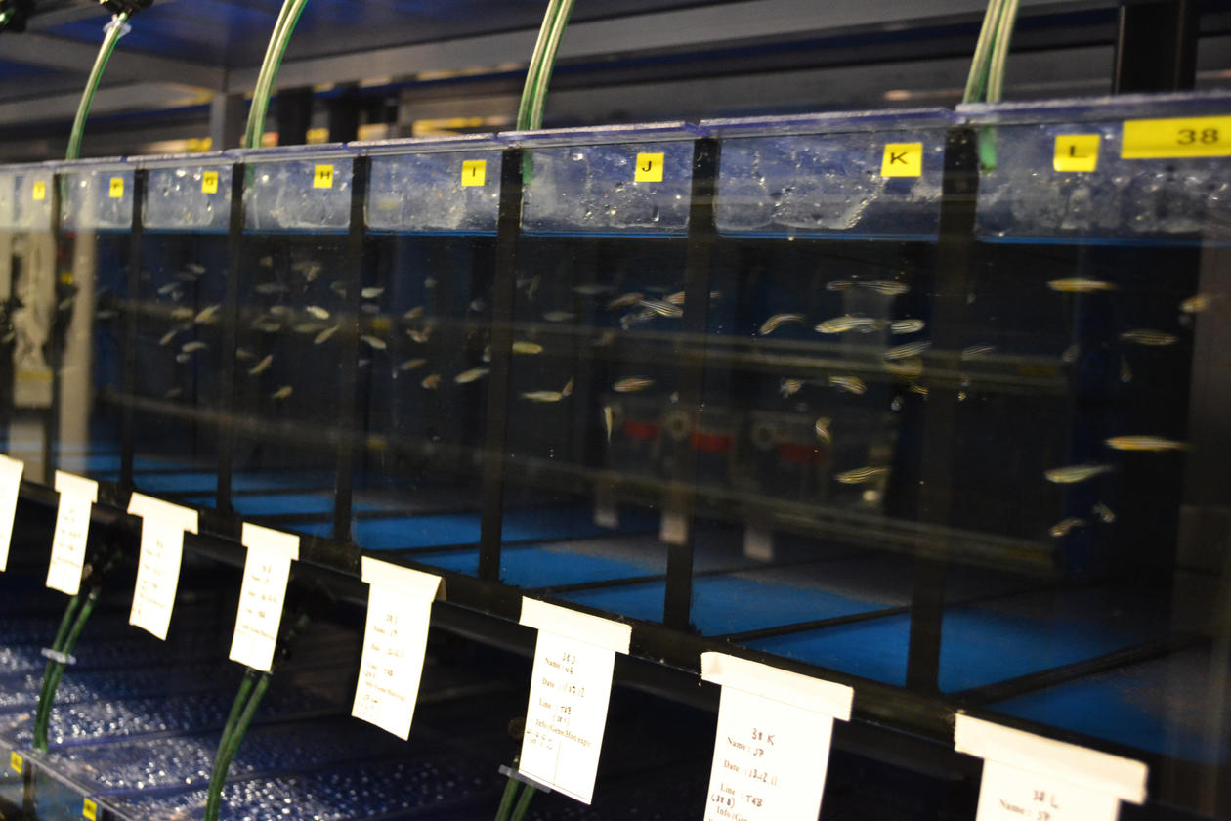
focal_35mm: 42
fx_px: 1436
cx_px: 616
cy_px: 410
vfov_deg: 31.9
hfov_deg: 46.4
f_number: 4.5
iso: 2000
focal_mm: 28
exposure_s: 1/15
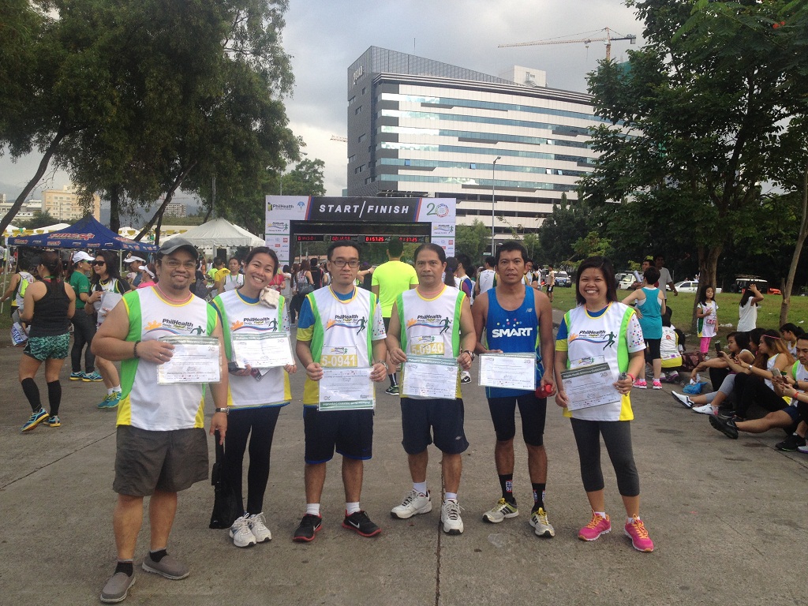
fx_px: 817
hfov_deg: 52.6
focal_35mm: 35
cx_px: 404
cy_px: 303
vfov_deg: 40.7
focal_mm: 4.28
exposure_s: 1/250
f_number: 2.4
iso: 50
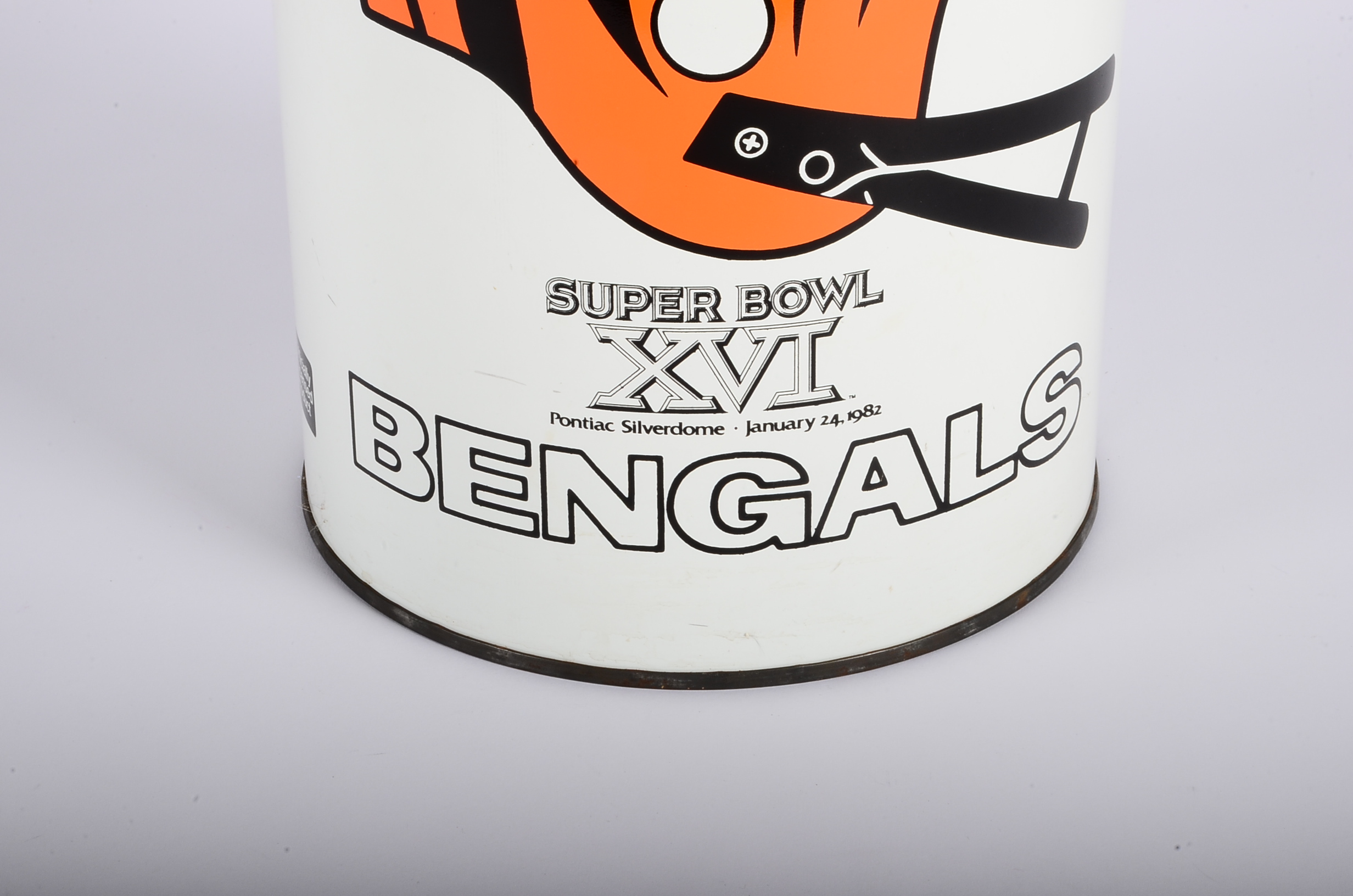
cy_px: 448
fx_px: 4501
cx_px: 676
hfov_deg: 17.1
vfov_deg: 11.4
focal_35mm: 120
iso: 200
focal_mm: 80
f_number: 25
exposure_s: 1/250
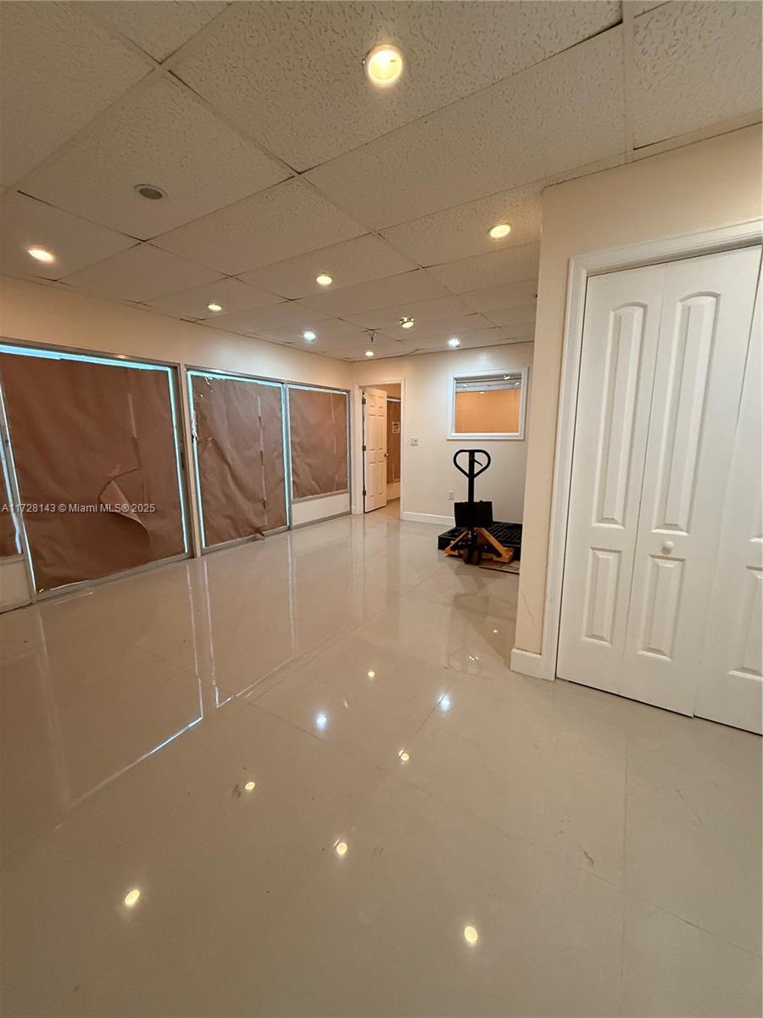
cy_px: 509
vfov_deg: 102.1
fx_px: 411
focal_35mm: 14
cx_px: 382
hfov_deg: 85.7
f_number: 2.2
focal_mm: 2.22
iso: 500
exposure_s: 1/60
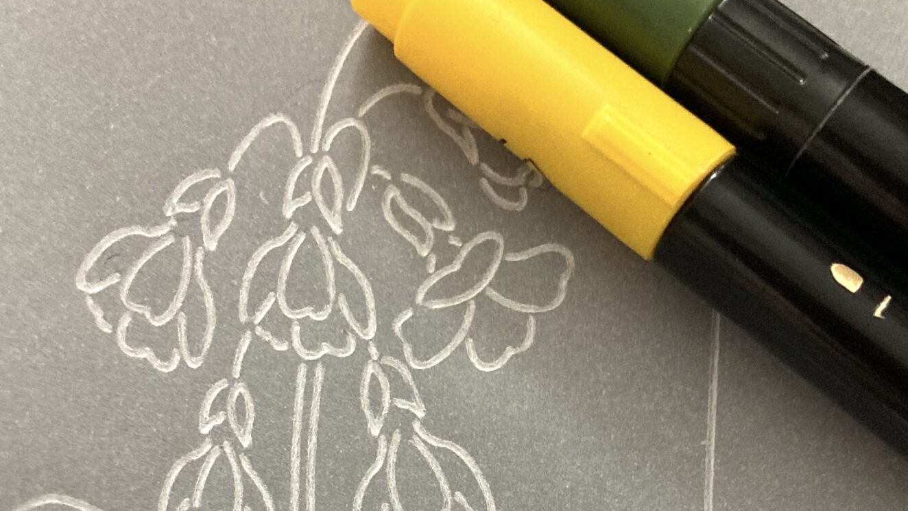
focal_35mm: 59
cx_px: 390
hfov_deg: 35.4
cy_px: 532
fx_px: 1421
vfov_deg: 19.7
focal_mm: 3.99
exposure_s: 1/36
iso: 400
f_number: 1.8
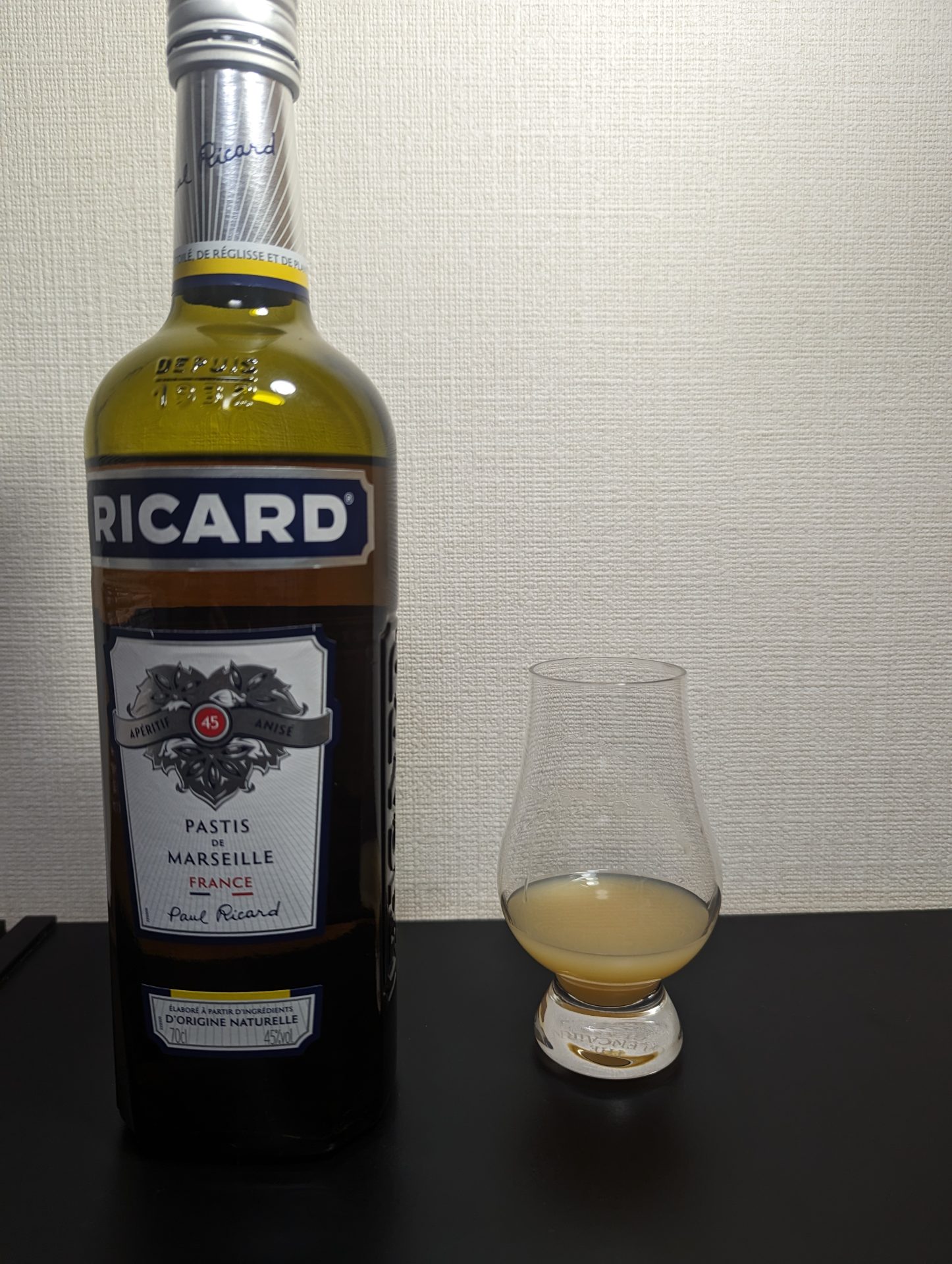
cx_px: 476
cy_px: 632
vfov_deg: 71.5
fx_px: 878
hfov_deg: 56.9
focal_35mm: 24
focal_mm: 6.81
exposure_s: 1/120
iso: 168
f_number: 1.85
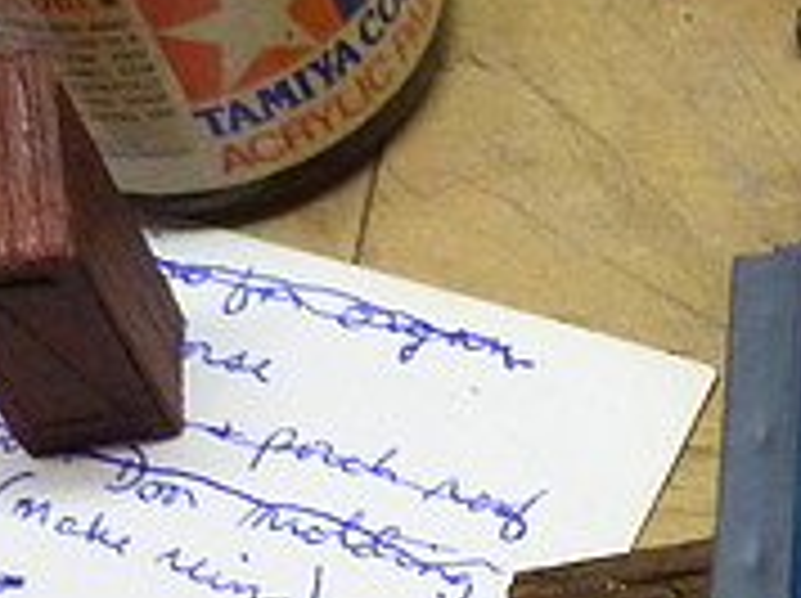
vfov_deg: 11.2
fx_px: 2912
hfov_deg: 14.1
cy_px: 933
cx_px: 1379
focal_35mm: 126
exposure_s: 1/40
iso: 400
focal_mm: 4.9
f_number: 3.3
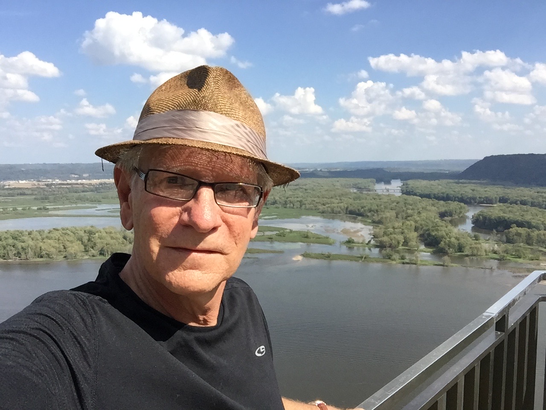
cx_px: 273
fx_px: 489
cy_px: 205
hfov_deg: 58.4
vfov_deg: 45.4
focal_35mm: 31
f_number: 2.2
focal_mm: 2.65
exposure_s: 1/1462
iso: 32
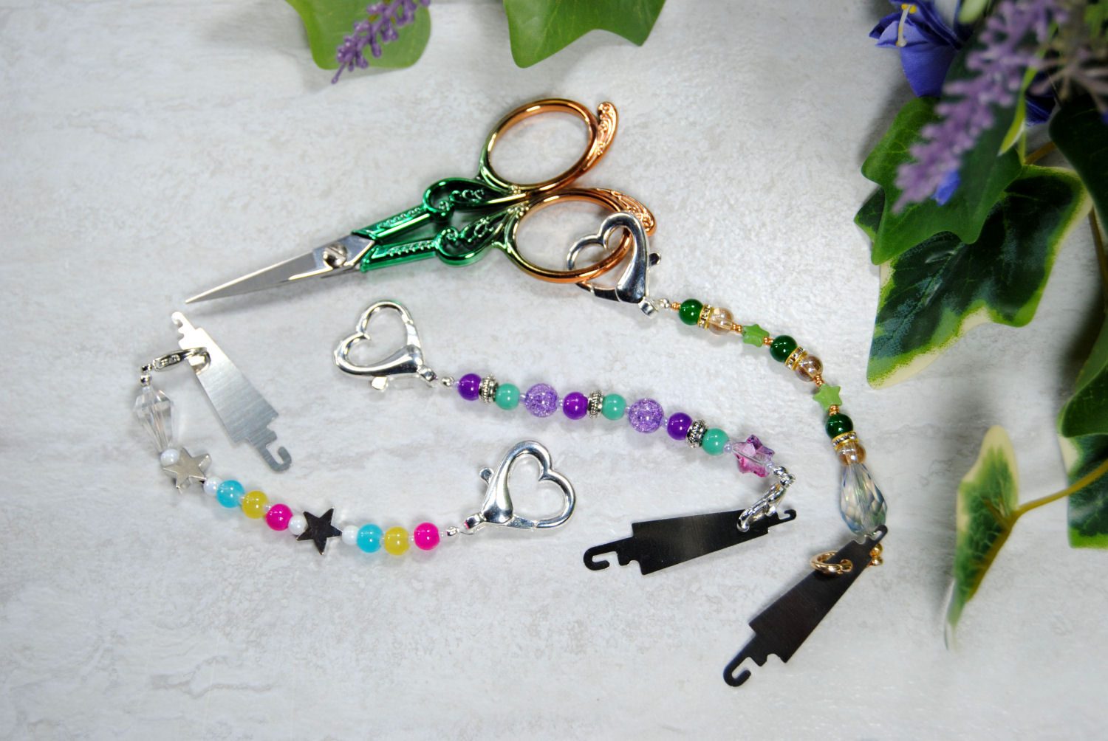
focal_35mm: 57
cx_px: 554
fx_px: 1756
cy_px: 370
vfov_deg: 23.8
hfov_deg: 35.0
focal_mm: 38
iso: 200
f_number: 6.3
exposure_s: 1/40
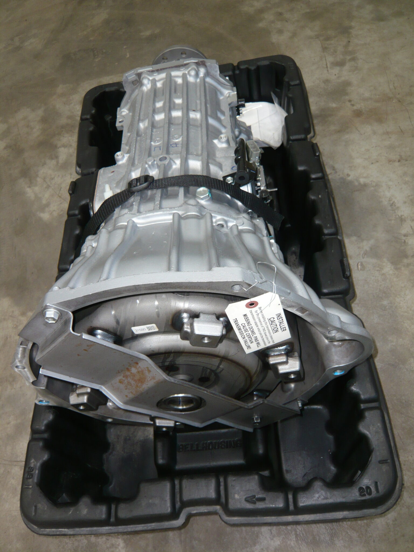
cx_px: 207
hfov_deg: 49.7
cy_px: 276
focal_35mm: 28
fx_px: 446
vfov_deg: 63.4
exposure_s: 1/30
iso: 100
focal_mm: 4.6
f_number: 2.8
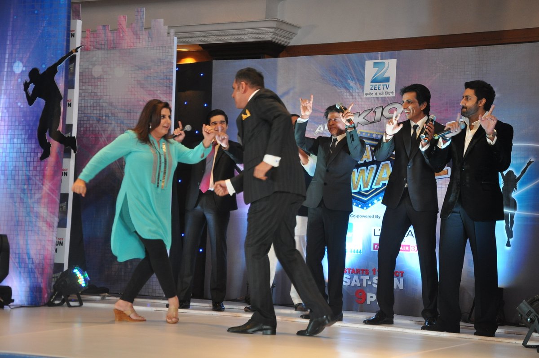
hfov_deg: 31.9
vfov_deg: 21.5
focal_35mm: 63
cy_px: 179
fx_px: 942
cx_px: 270
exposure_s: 1/60
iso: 800
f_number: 5.6
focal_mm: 42
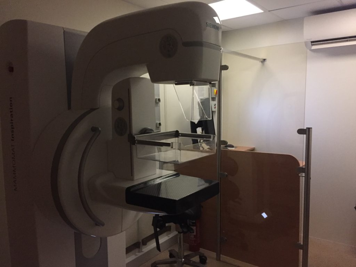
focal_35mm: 29
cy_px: 134
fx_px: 298
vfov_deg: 48.2
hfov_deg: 61.7
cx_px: 178
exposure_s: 1/17
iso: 320
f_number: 2.2
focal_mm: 4.15
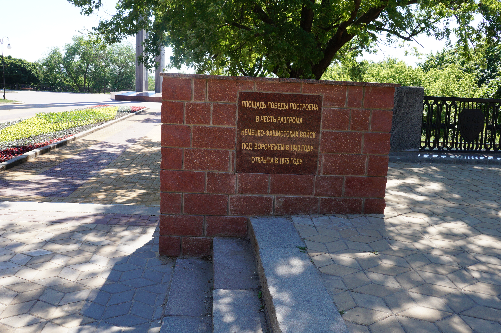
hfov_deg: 59.5
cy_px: 166
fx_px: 438
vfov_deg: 41.7
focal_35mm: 32
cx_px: 250
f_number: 9
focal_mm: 21
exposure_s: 1/160
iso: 250
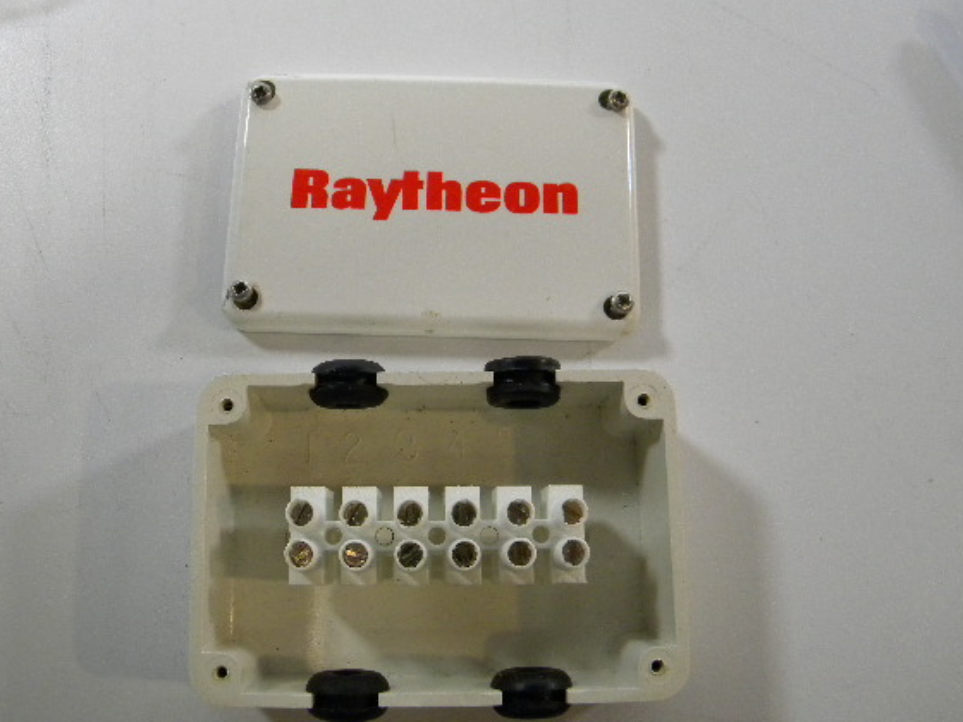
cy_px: 351
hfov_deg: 56.8
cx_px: 457
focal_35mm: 32
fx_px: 890
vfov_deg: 44.2
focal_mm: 5
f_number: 3.5
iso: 400
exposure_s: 1/193
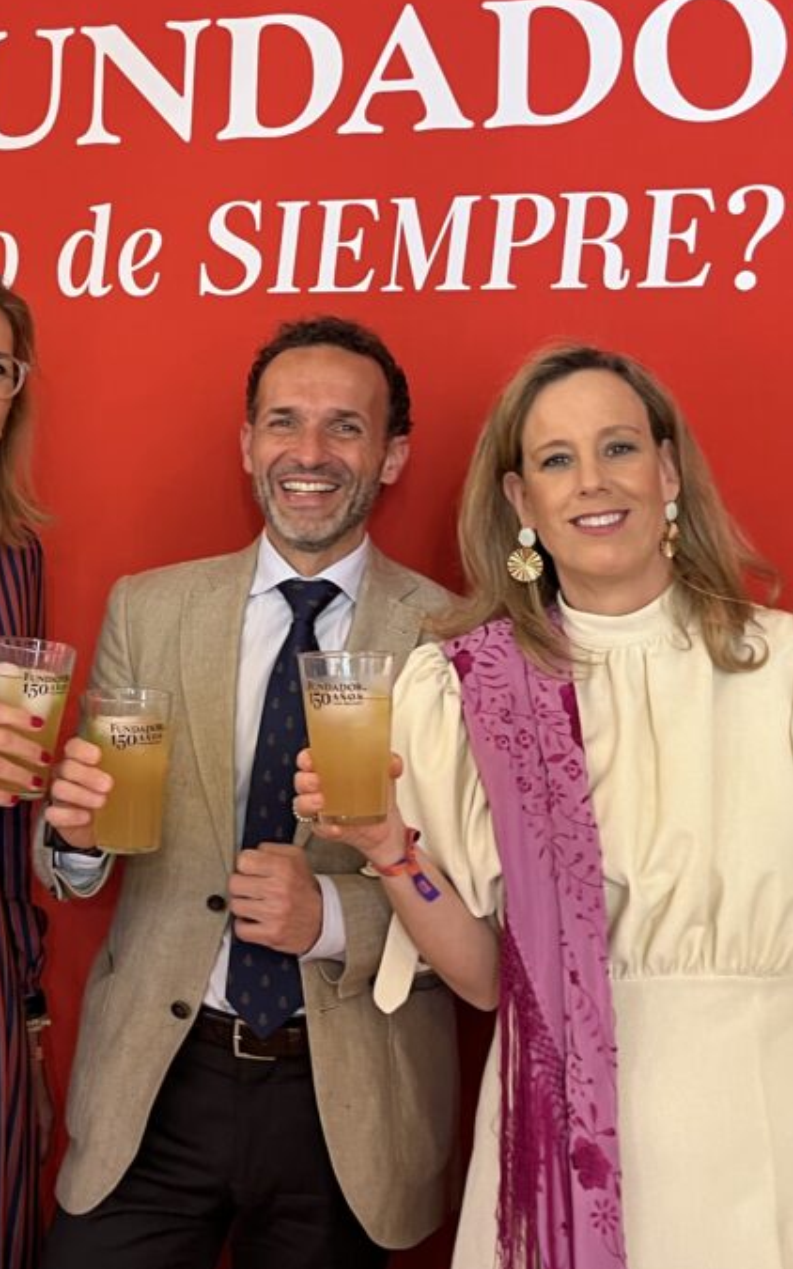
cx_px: 147
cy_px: 429
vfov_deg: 40.6
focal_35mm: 49
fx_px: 1694
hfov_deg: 25.8
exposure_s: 1/50
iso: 125
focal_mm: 5.1
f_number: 1.6
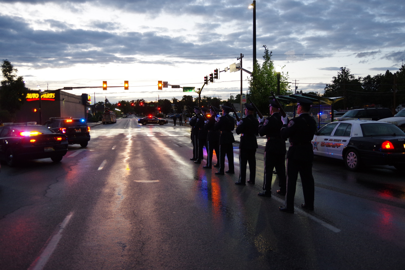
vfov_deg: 42.3
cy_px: 135
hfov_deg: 60.3
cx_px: 202
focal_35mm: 31
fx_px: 348
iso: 800
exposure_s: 1/50
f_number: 4
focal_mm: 21
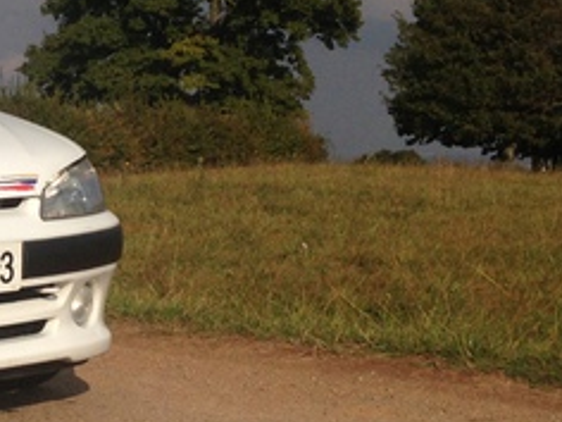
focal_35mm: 112
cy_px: 191
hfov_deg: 16.5
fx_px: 1818
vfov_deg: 13.2
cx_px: -181
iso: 50
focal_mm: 4.12
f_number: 2.4
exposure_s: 1/3390
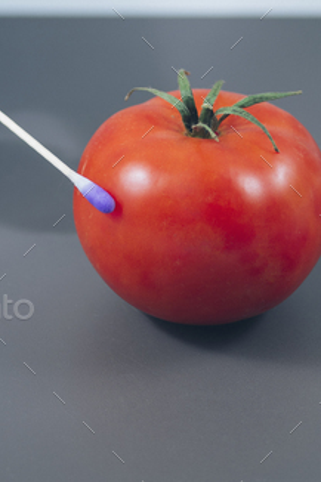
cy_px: -146
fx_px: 3816
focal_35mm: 285
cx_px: 185
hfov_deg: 4.8
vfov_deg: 7.2
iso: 64
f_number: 3.2
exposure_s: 1/160
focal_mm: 105
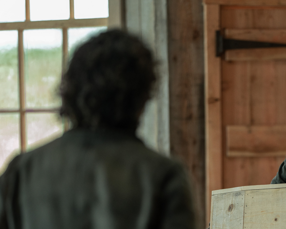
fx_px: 1904
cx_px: 249
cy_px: 165
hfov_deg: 8.6
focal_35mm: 225
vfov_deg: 6.9
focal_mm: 135
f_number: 1.8
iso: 800
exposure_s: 1/500
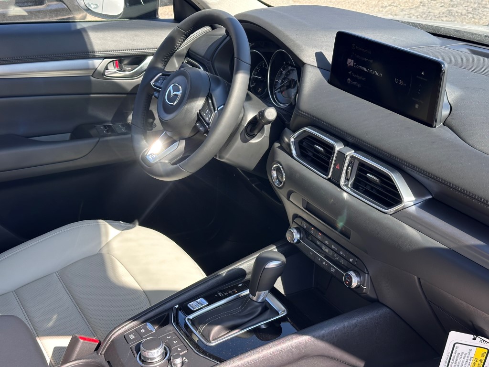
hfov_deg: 39.7
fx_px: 678
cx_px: 244
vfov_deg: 30.3
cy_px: 184
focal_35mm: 48
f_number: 1.78
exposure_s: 1/496
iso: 64
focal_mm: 6.86
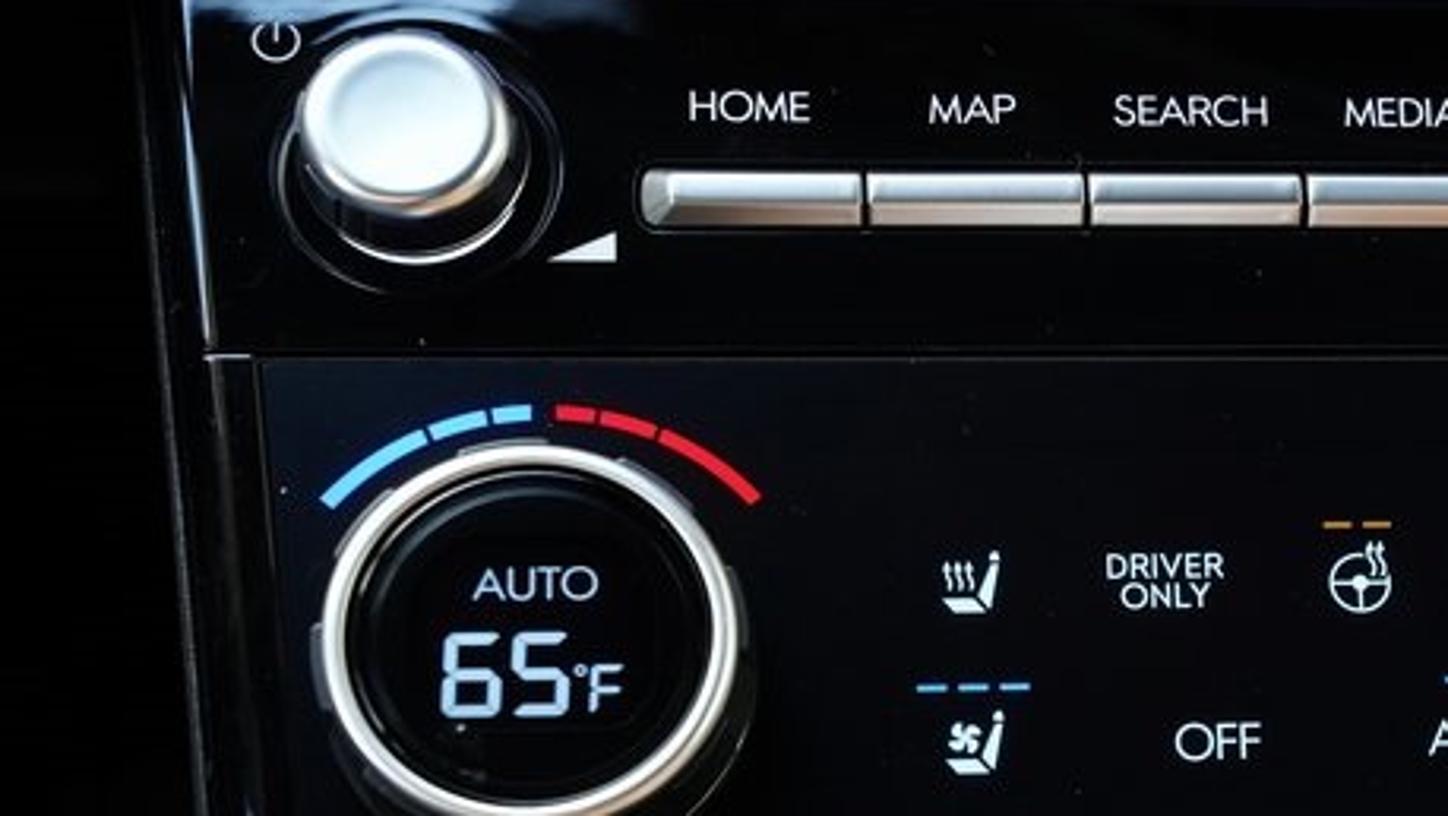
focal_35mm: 103
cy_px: 631
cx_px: 1540
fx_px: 3956
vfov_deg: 11.7
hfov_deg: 19.9
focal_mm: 44
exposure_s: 1/50
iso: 1250
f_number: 7.1
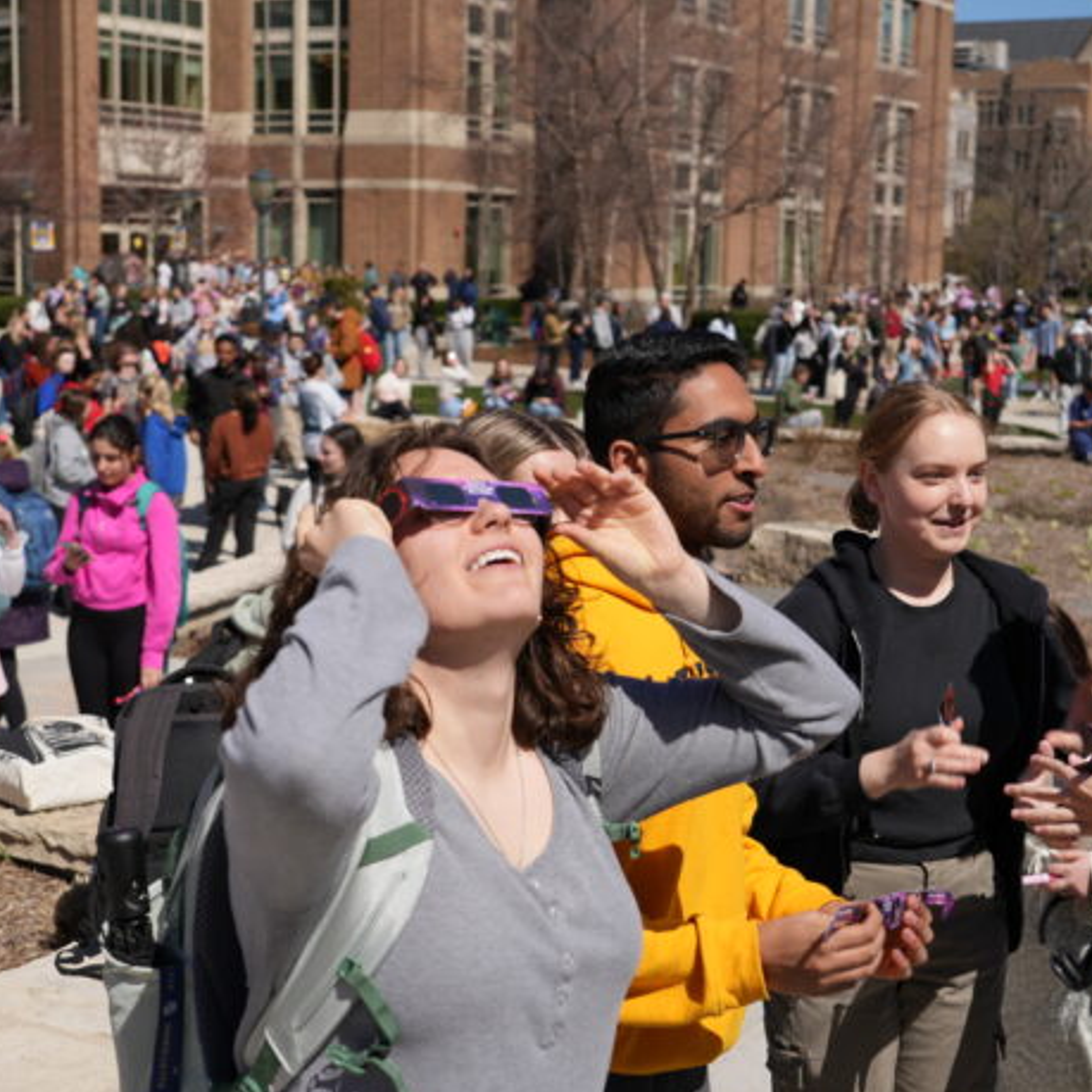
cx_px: 473
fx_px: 2034
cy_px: 553
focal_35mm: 57
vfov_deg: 30.0
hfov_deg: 30.0
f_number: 5
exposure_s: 1/80
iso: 100
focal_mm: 44
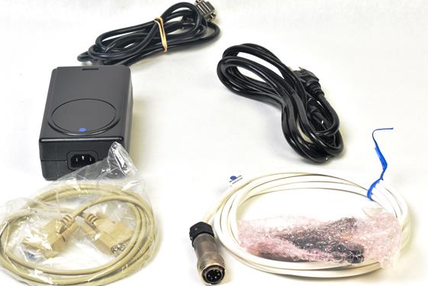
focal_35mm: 89
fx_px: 1053
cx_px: 211
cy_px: 146
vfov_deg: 15.4
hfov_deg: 23.0
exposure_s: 1/160
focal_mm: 55
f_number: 10
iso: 200
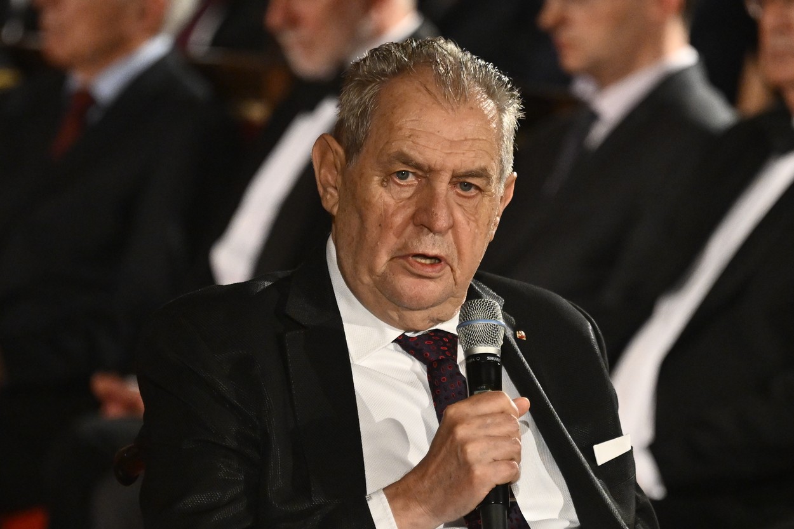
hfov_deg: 6.9
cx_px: 397
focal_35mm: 300
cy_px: 264
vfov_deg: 4.6
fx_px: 6615
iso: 3200
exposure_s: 1/400
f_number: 4
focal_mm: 300
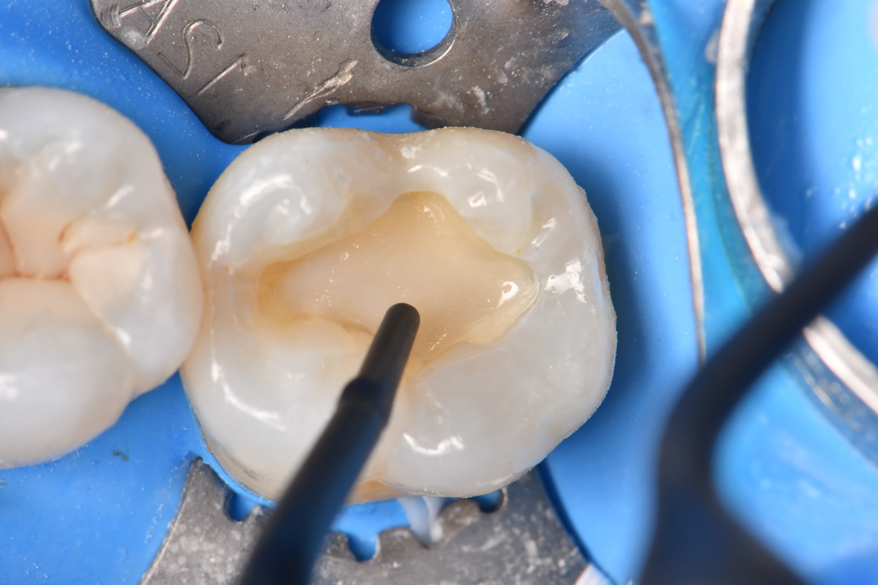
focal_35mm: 157
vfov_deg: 8.7
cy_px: 292
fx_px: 3827
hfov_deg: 13.1
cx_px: 439
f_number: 32
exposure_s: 1/200
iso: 200
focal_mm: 105
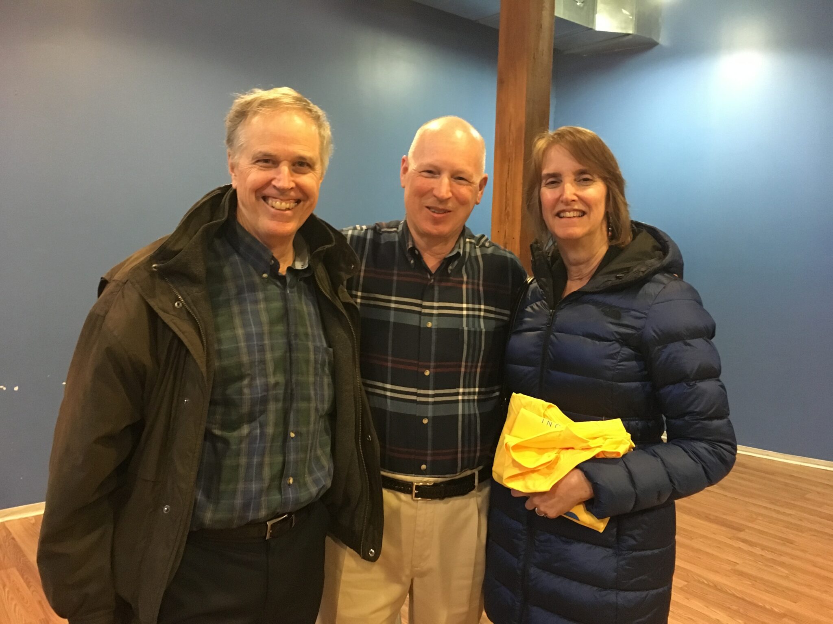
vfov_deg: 48.2
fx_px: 698
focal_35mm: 29
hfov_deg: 61.7
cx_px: 416
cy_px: 312
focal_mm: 4.15
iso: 320
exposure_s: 1/15
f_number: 2.2
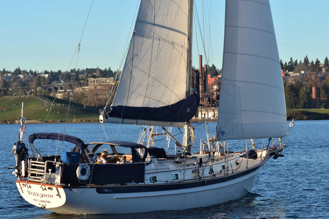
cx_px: 162
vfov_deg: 10.5
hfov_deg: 15.8
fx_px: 1188
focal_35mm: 130
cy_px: 114
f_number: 7.1
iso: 200
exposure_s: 1/200
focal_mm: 80
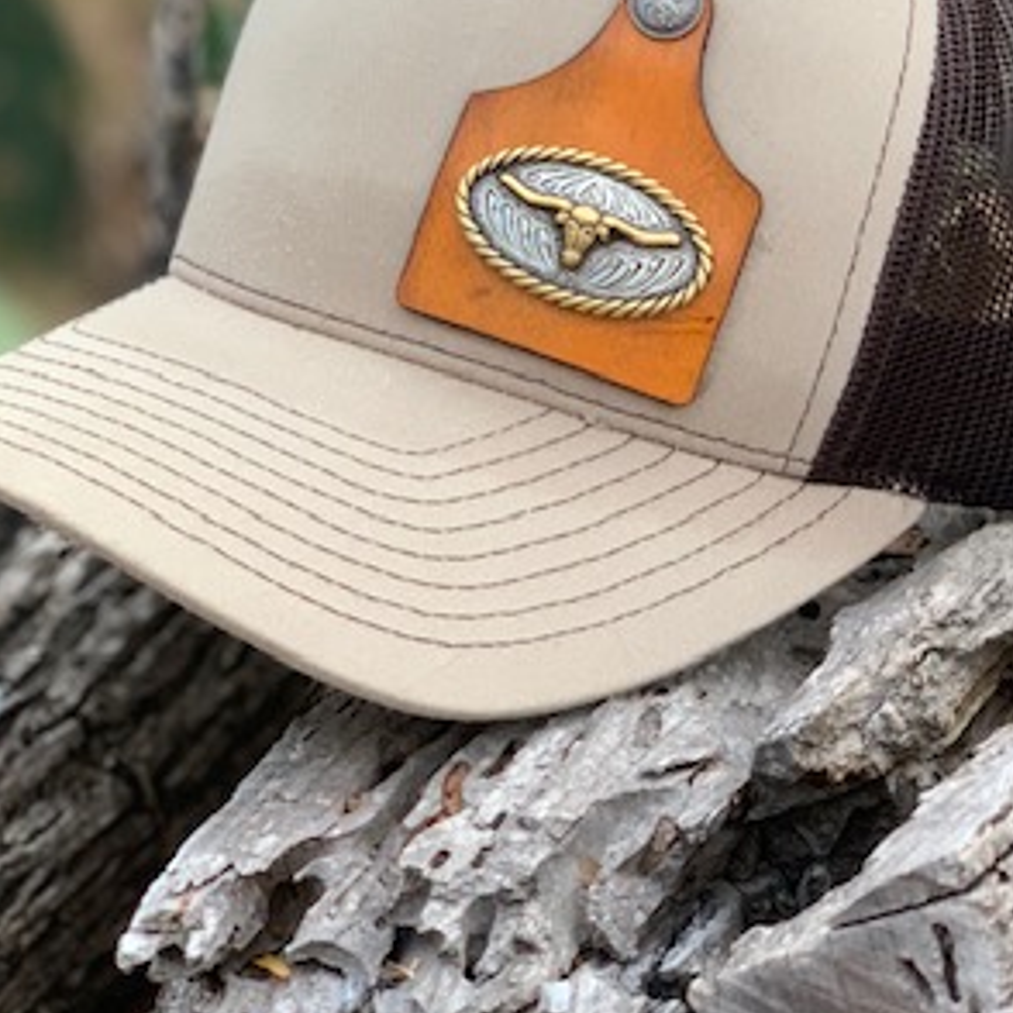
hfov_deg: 17.4
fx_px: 3311
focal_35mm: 100
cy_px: 86
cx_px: 572
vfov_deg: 17.1
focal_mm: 6
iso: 125
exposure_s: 1/60
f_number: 2.4
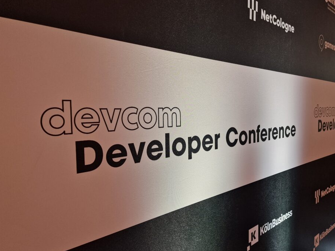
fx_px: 252
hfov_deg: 67.2
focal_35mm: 26
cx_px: 182
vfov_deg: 53.0
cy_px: 128
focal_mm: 6.4
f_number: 1.8
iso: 160
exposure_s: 1/120
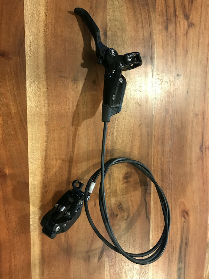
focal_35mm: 28
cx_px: 104
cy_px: 140
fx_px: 225
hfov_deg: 49.7
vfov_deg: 63.4
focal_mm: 3.99
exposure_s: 1/11
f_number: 1.8
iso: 100
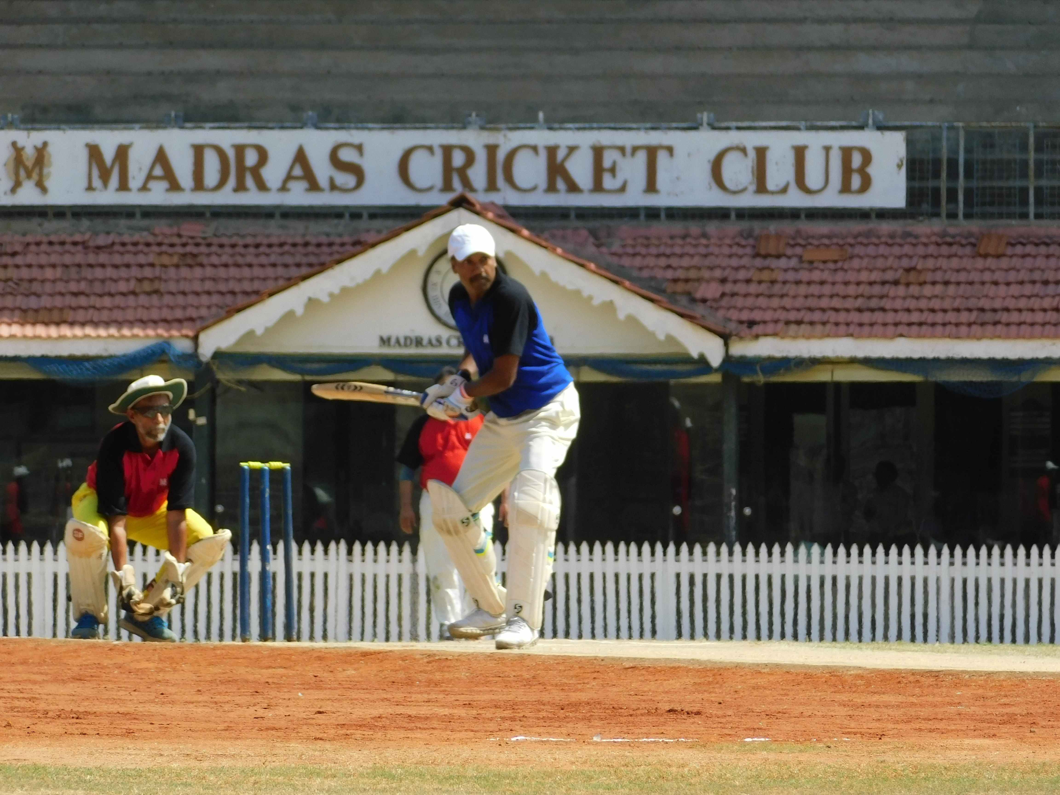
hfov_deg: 5.0
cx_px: 530
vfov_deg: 3.8
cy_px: 398
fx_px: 12065
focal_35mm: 394
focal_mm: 70
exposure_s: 1/400
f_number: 5.9
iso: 125
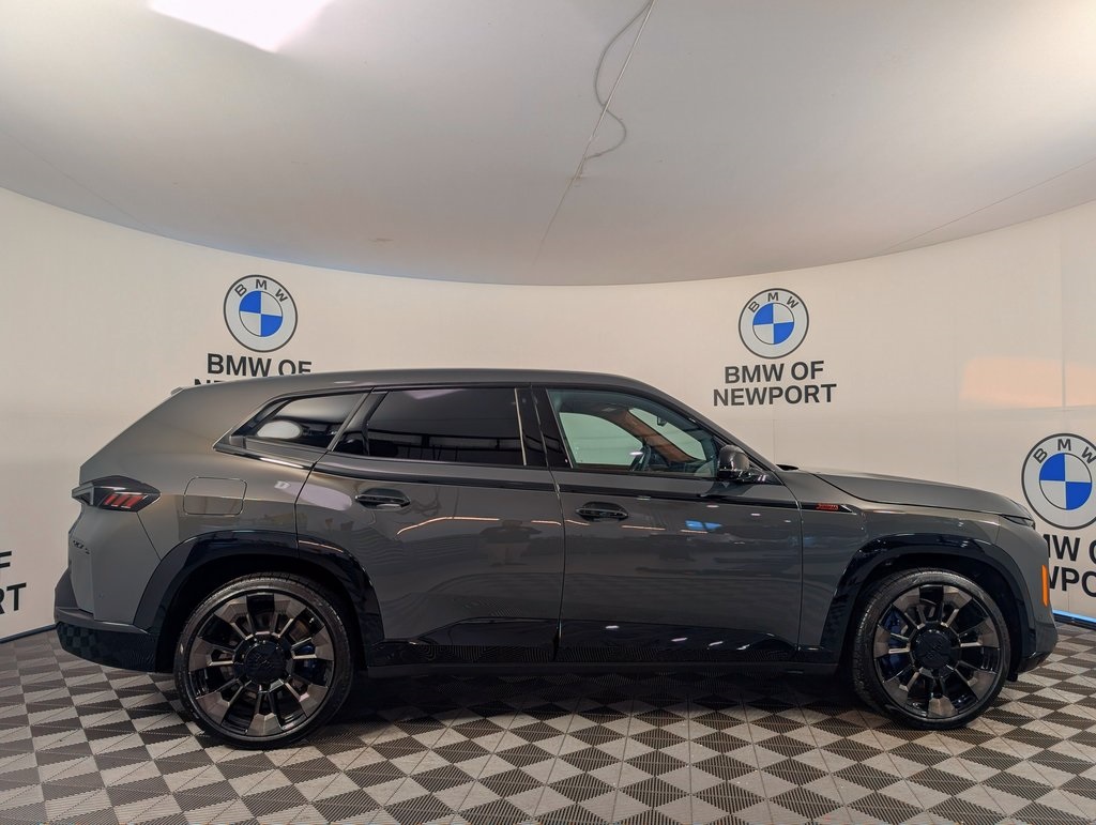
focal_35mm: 24
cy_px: 412
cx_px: 548
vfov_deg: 56.9
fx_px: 761
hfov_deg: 71.5
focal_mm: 6.9
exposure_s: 1/656
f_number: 1.68
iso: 20
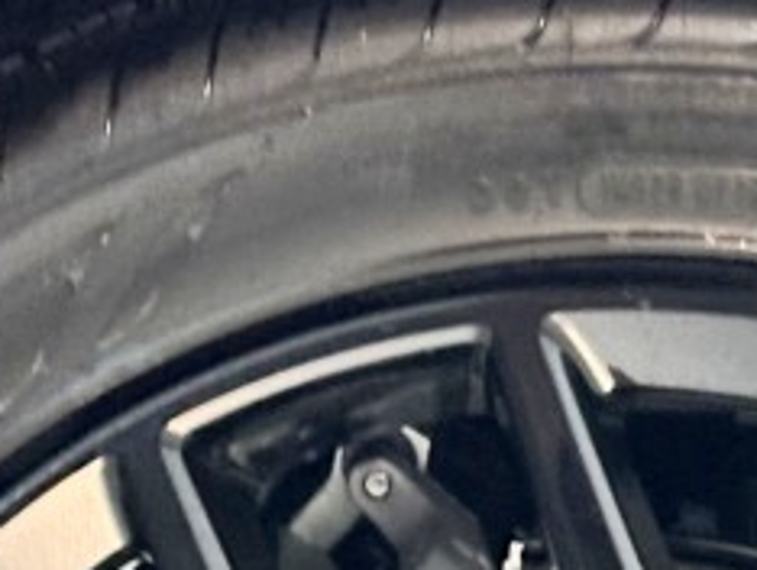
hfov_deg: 9.4
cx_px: 576
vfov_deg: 6.9
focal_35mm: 210
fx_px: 4597
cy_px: 1010
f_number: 1.78
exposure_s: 1/24
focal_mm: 6.86
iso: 640
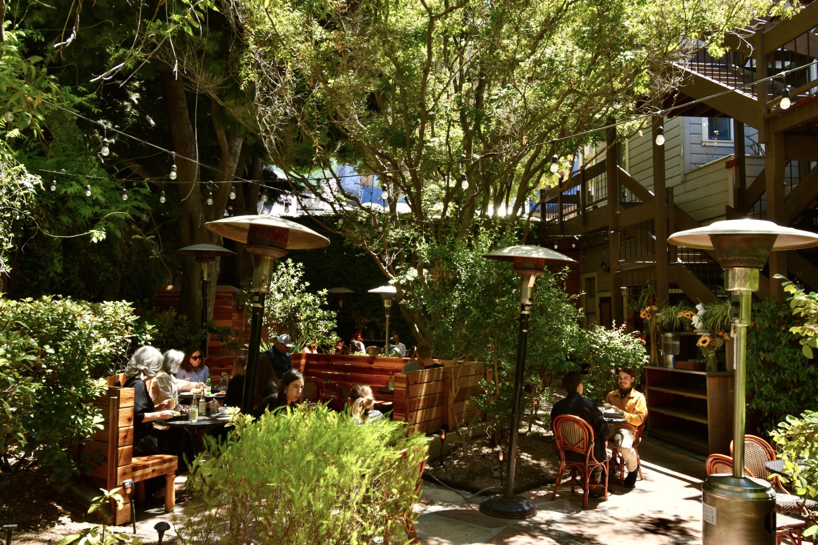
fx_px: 682
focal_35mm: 30
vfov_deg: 43.6
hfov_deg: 61.9
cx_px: 409
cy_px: 272
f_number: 8
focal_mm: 20
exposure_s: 1/60
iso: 100
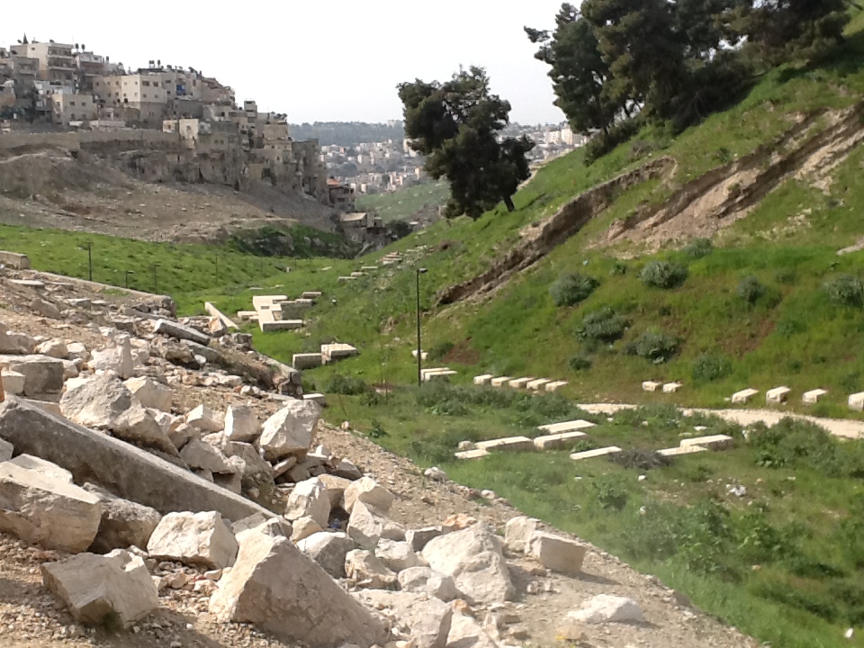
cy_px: 324
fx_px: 1098
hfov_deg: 42.9
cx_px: 432
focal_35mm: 44
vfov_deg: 32.9
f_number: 2.4
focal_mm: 2.03
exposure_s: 1/1163
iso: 40
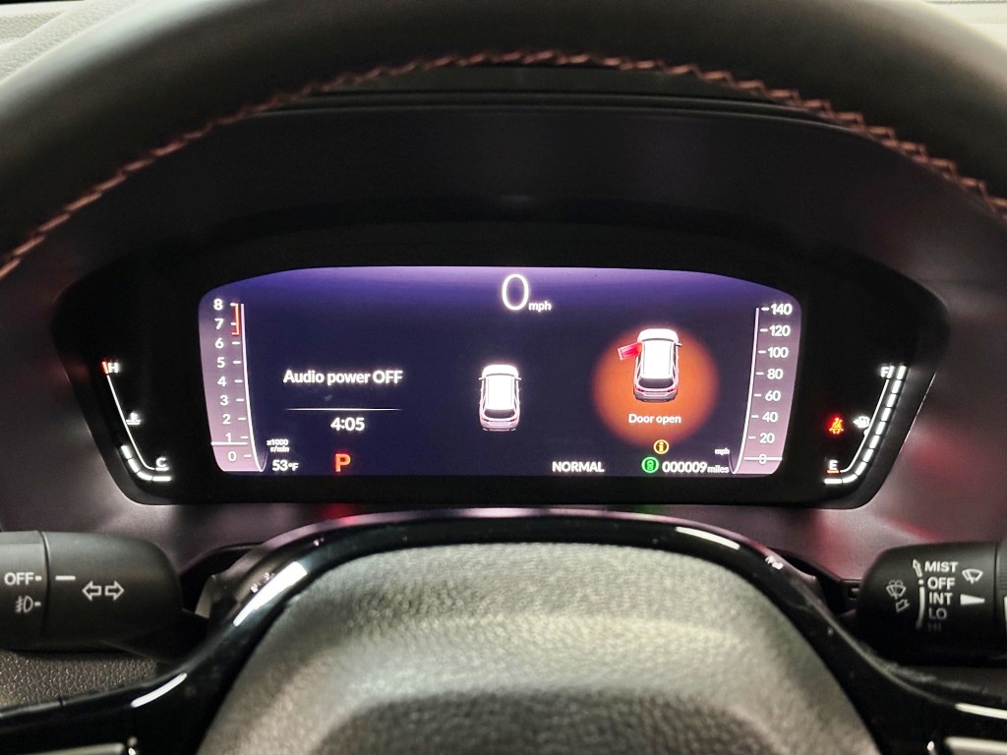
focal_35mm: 48
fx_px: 1396
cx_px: 504
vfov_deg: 30.3
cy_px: 378
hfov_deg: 39.7
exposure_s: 1/24
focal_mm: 6.86
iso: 640
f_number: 1.78
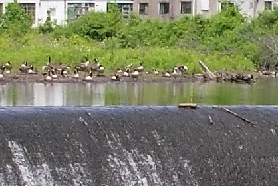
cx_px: 287
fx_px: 1267
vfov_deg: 8.3
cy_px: 243
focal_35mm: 164
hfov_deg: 12.4
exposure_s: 1/500
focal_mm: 4.1
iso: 80
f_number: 3.3
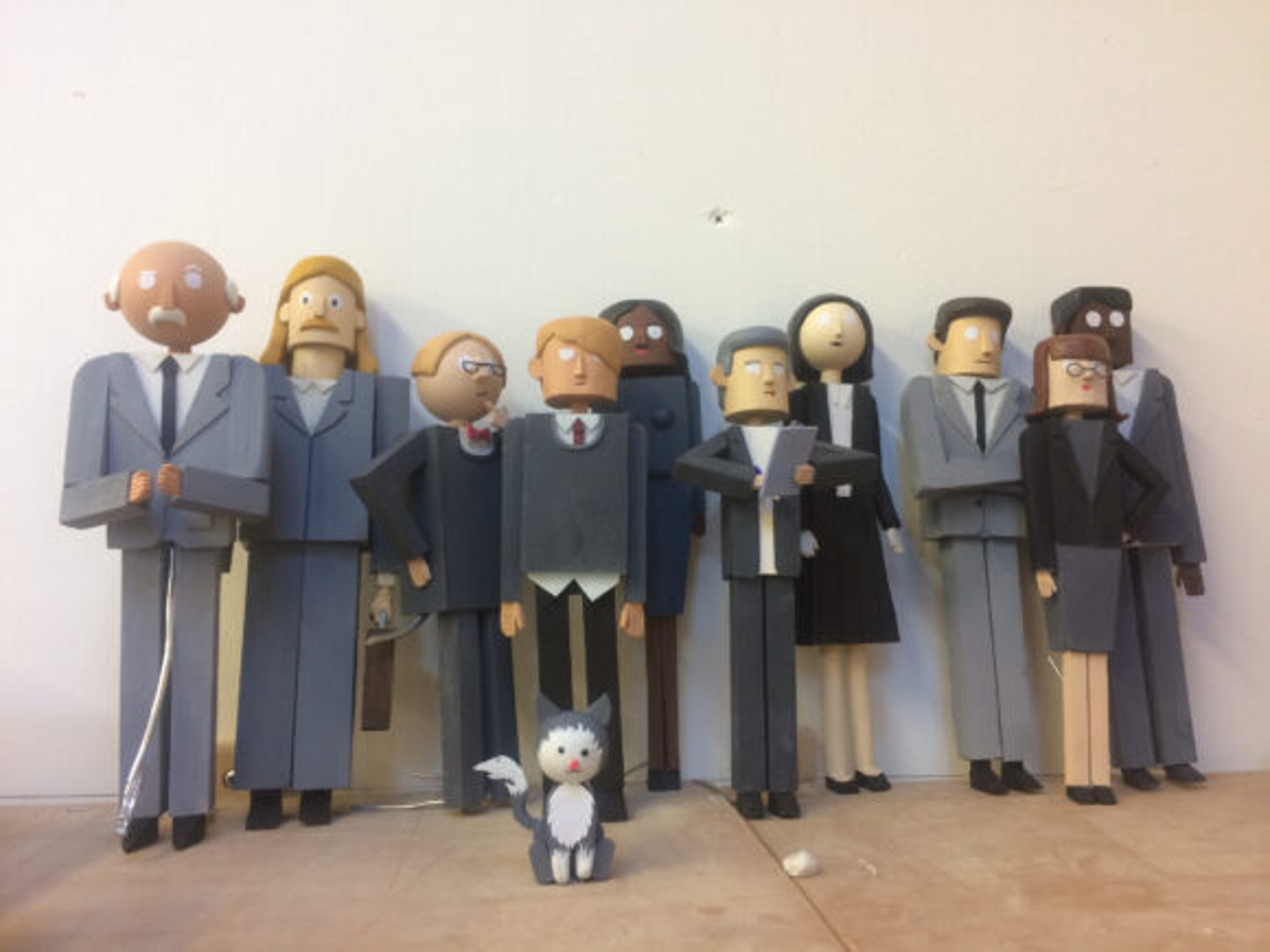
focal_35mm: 29
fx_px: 1064
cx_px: 635
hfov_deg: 61.7
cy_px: 476
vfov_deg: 48.2
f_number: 2.2
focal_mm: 4.15
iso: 100
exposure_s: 1/33
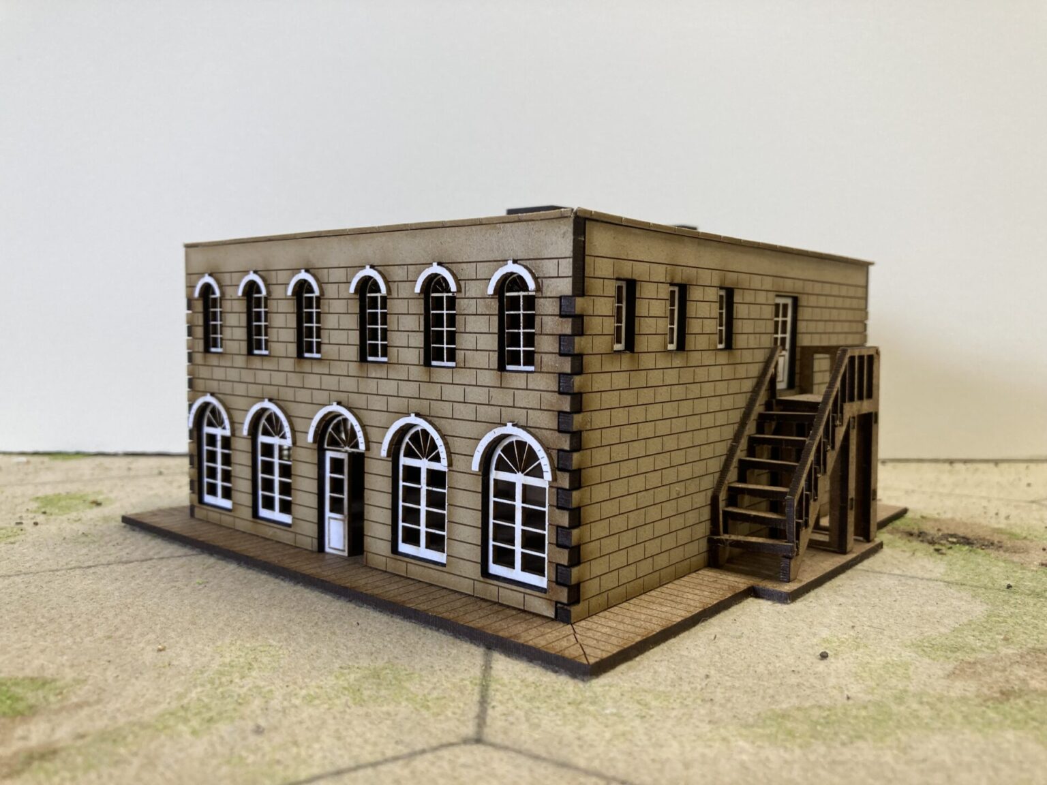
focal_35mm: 28
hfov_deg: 63.4
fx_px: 847
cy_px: 392
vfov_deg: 49.7
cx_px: 524
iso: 64
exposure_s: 1/50
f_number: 1.8
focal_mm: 3.99
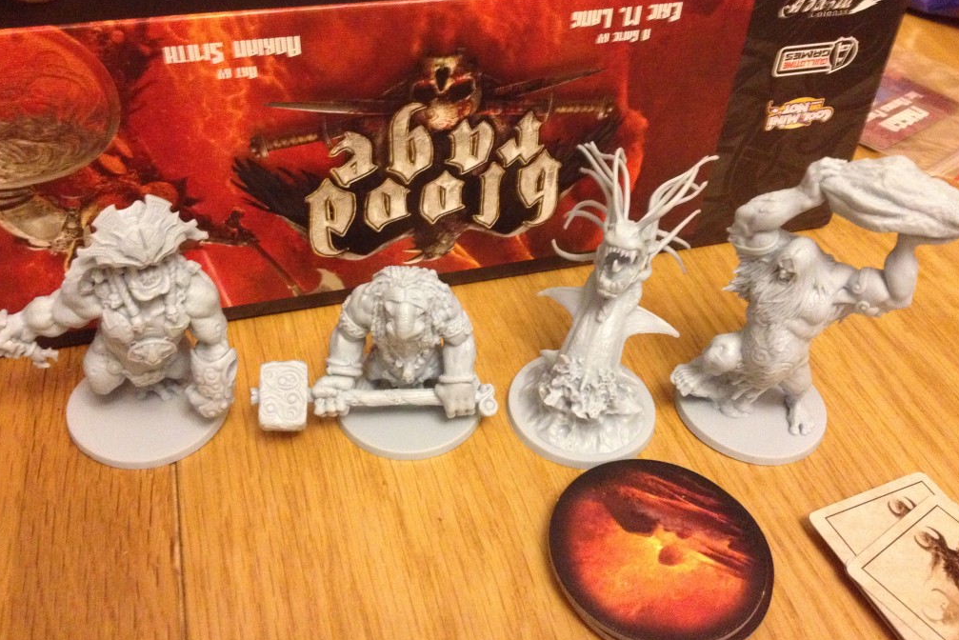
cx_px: 485
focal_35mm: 37
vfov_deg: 35.9
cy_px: 292
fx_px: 986
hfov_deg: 51.9
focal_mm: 4.28
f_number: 2.4
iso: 640
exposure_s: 1/15
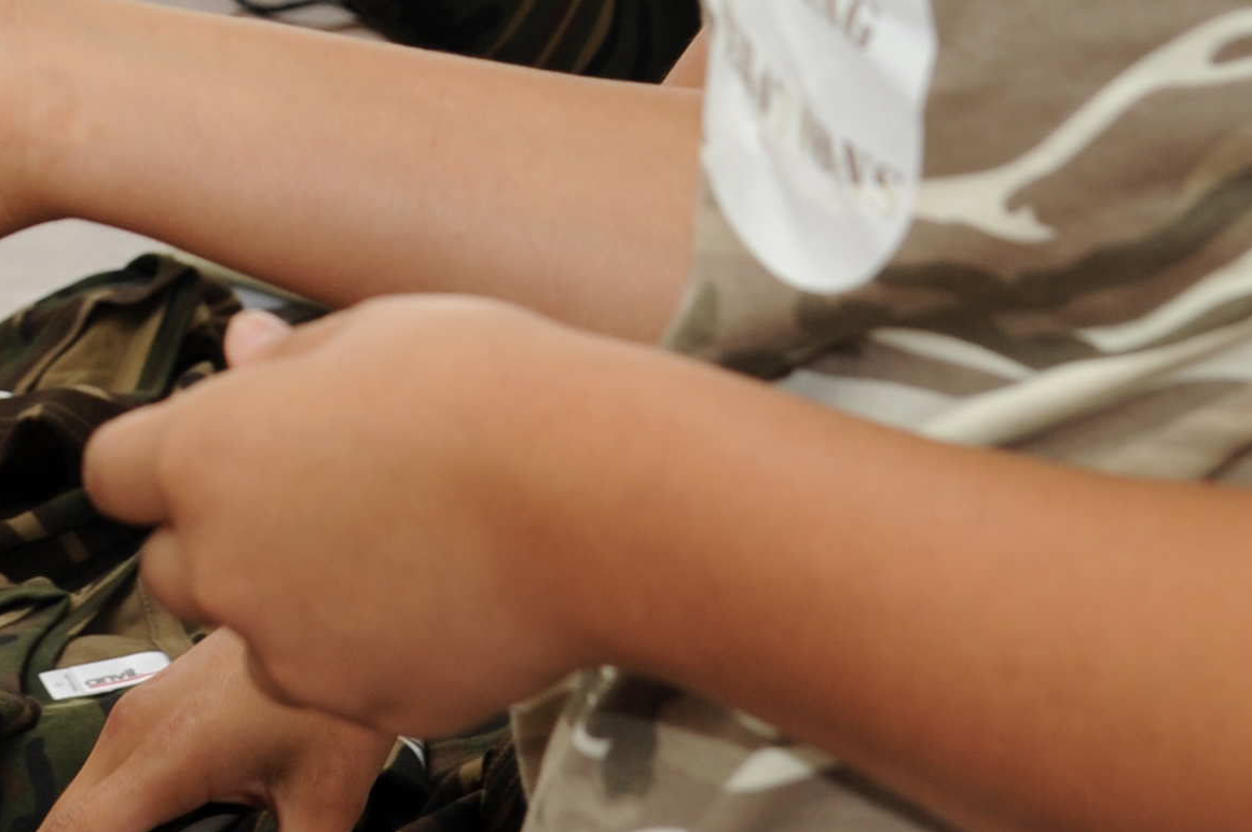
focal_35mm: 242
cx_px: -72
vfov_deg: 5.6
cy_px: -681
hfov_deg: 8.5
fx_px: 8409
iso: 320
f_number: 7.1
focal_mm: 66
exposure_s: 1/160
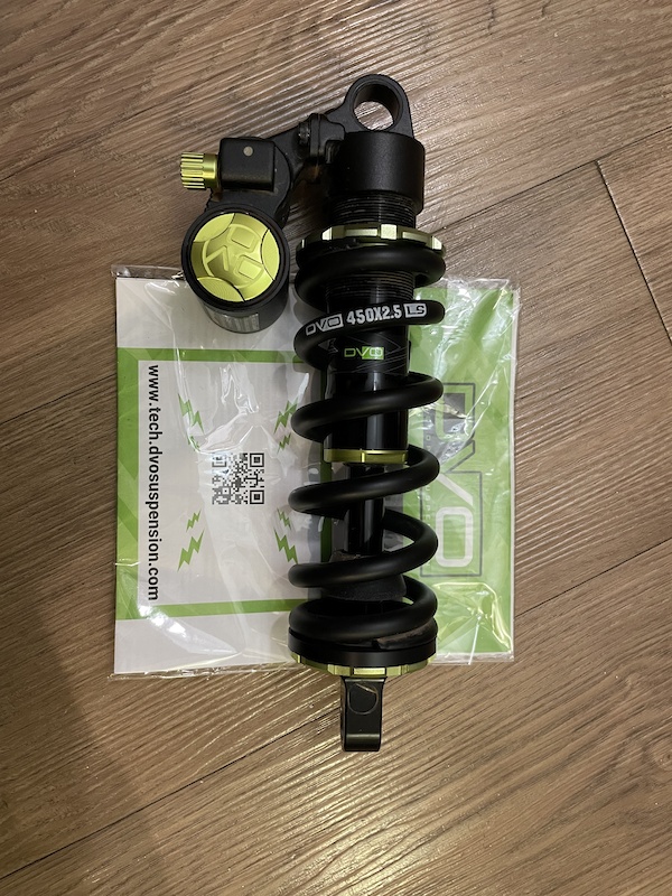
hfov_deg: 53.1
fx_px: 673
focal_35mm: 26
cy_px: 448
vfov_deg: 67.3
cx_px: 336
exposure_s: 1/42
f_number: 1.6
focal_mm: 4.2
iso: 250
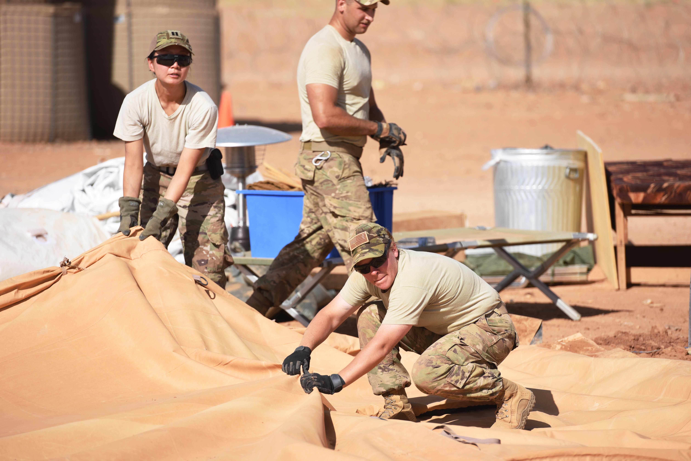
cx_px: 346
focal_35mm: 200
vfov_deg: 6.9
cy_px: 230
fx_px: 3840
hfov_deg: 10.3
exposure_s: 1/1250
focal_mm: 200
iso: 100
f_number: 4.5
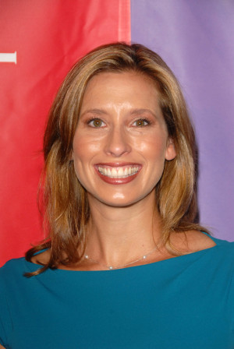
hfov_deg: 9.7
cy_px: 174
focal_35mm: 142
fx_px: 1385
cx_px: 117
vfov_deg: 14.4
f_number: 8
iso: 400
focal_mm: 95
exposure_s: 1/200
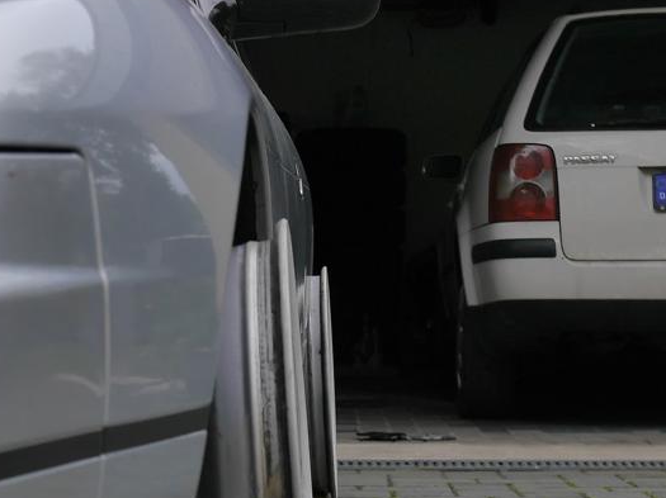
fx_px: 2346
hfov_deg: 16.1
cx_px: 271
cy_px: 404
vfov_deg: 12.1
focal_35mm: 122
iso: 160
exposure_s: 1/1300
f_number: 3.2
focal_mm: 20
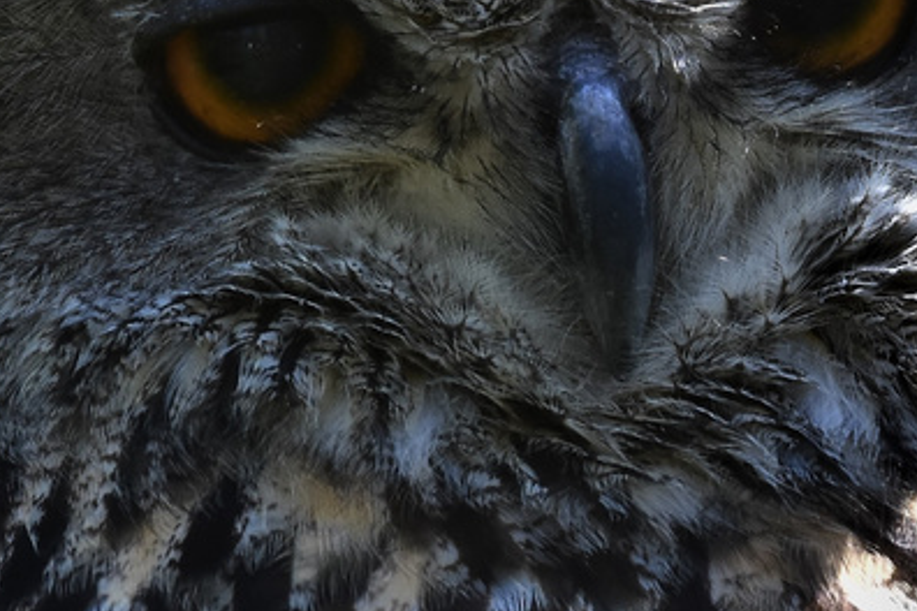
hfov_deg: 0.6
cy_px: 329
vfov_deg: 0.4
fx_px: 85962
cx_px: 787
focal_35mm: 3375
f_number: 6.3
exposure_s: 1/400
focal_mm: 550
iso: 640
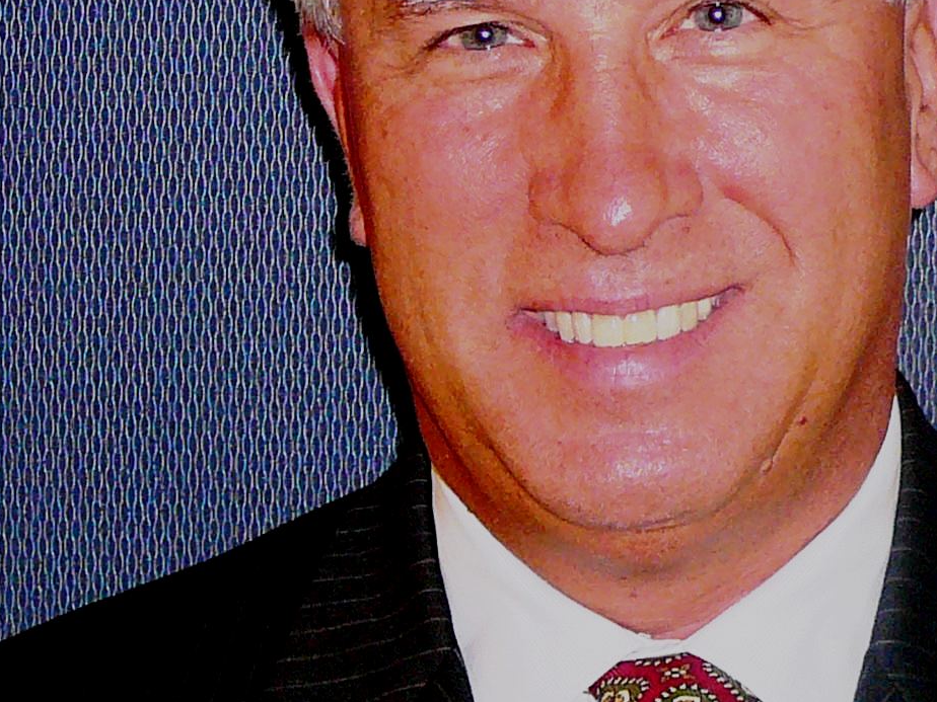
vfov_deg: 9.7
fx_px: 4141
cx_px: 692
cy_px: 266
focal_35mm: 153
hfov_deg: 12.9
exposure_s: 1/8
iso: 160
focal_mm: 8.2
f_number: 3.5
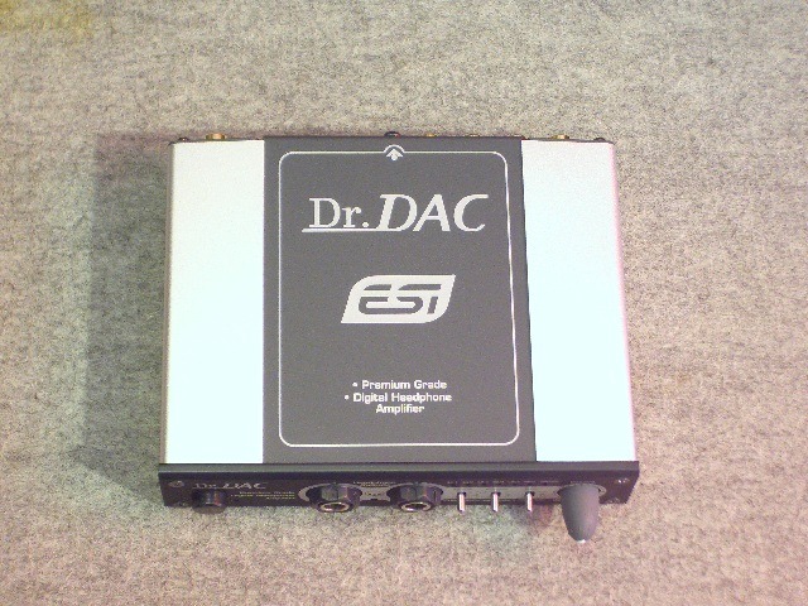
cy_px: 303
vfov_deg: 16.8
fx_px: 2054
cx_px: 404
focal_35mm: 88
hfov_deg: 22.3
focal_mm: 14.6
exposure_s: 1/20
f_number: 4.4
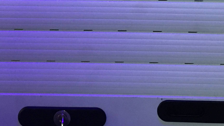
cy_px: -41
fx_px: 440
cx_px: 60
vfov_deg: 15.5
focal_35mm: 74
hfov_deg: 28.2
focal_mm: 4.15
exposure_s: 1/33
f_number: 2.2
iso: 200
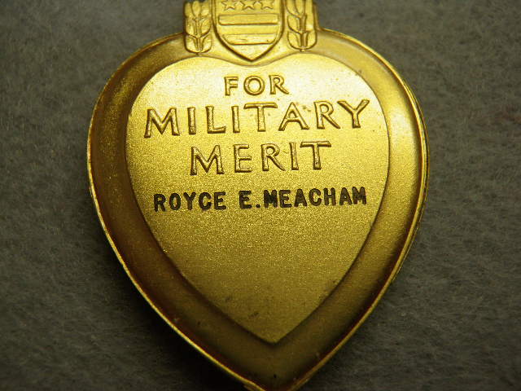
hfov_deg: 51.4
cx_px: 260
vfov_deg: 39.7
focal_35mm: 36
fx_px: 542
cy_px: 196
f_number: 4.1
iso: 100
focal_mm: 6.53
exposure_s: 1/40
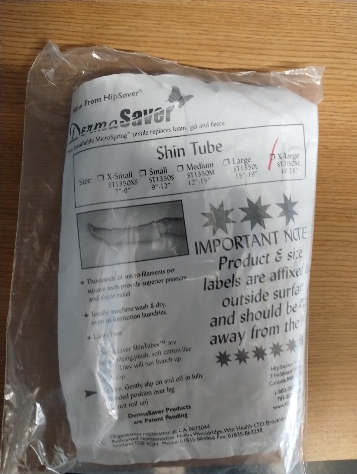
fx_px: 384
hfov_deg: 49.9
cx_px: 178
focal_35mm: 28
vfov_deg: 63.4
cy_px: 237
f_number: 1.8
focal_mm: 4.27
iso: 2884
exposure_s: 1/20
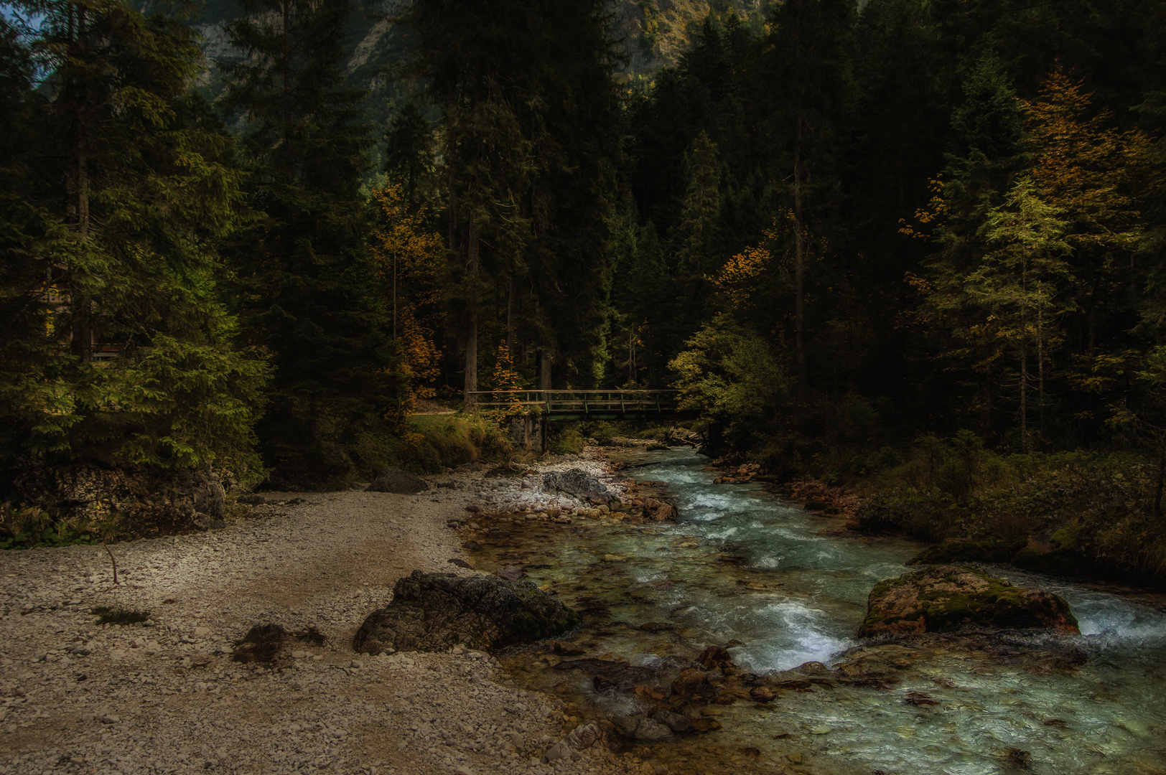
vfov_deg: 47.9
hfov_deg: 67.4
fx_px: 874
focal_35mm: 27
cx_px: 583
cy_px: 388
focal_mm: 18
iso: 160
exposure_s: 1/400
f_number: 7.1
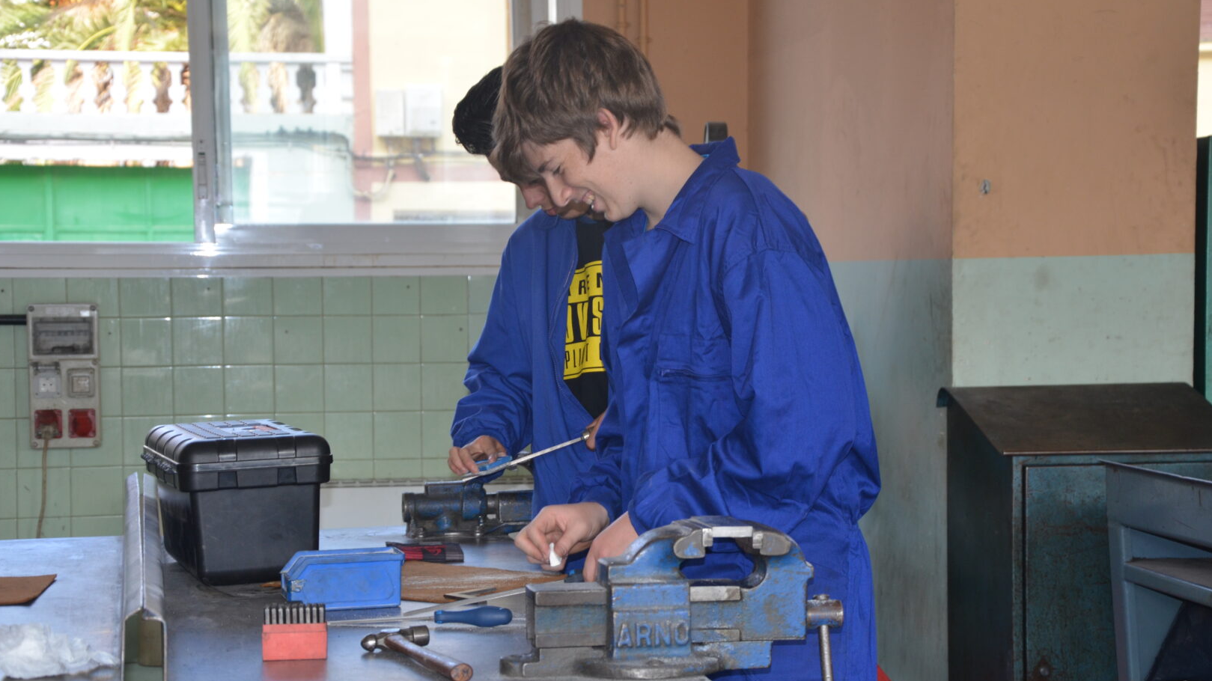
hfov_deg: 26.9
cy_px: 389
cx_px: 604
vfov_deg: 15.3
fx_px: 2538
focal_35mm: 79
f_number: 5
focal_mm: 50
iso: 400
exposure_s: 1/125
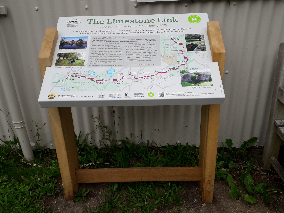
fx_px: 222
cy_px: 106
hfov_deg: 65.3
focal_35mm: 27
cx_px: 142
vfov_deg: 51.4
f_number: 1.9
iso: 40
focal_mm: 3.6
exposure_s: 1/1949
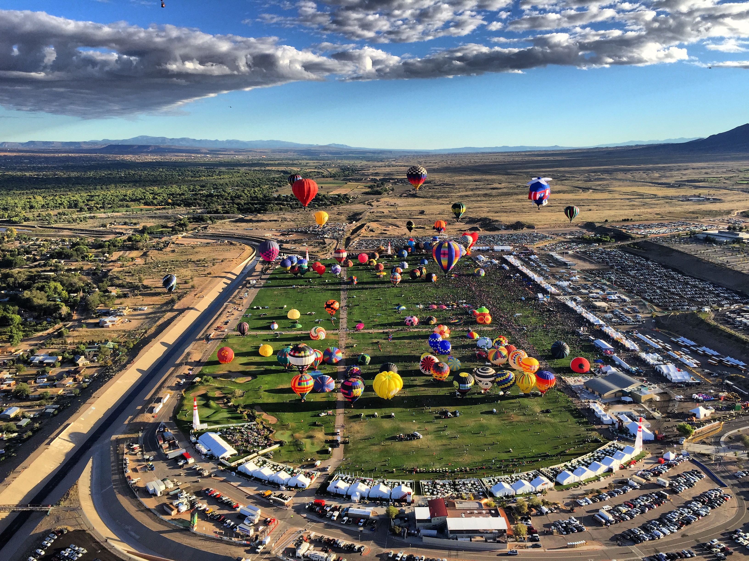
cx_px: 374
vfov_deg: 48.2
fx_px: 627
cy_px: 280
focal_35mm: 29
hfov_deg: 61.7
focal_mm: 4.15
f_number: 2.2
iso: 32
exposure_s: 1/1364
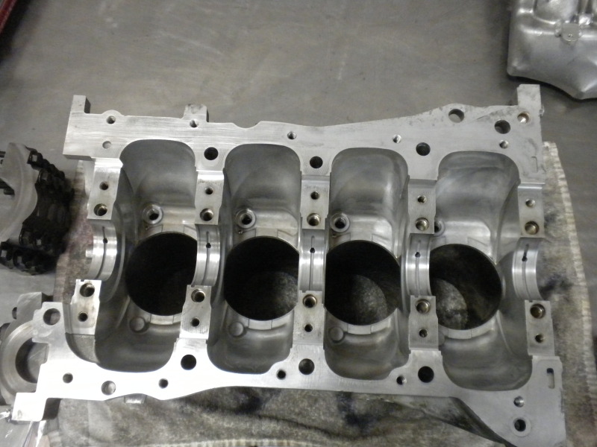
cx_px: 298
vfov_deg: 38.7
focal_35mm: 37
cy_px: 224
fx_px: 638
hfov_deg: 50.1
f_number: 3.5
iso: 800
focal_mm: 6.6
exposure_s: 1/81.4
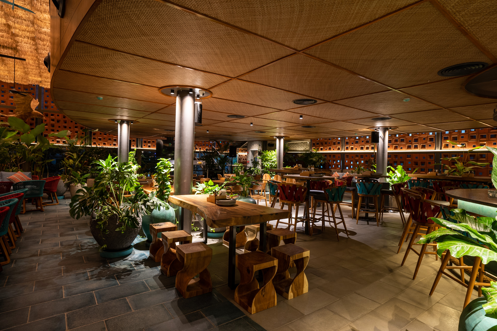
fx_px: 262
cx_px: 248
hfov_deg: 86.9
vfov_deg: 64.5
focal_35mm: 19
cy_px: 166
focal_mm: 19
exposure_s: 2
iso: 200
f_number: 6.3
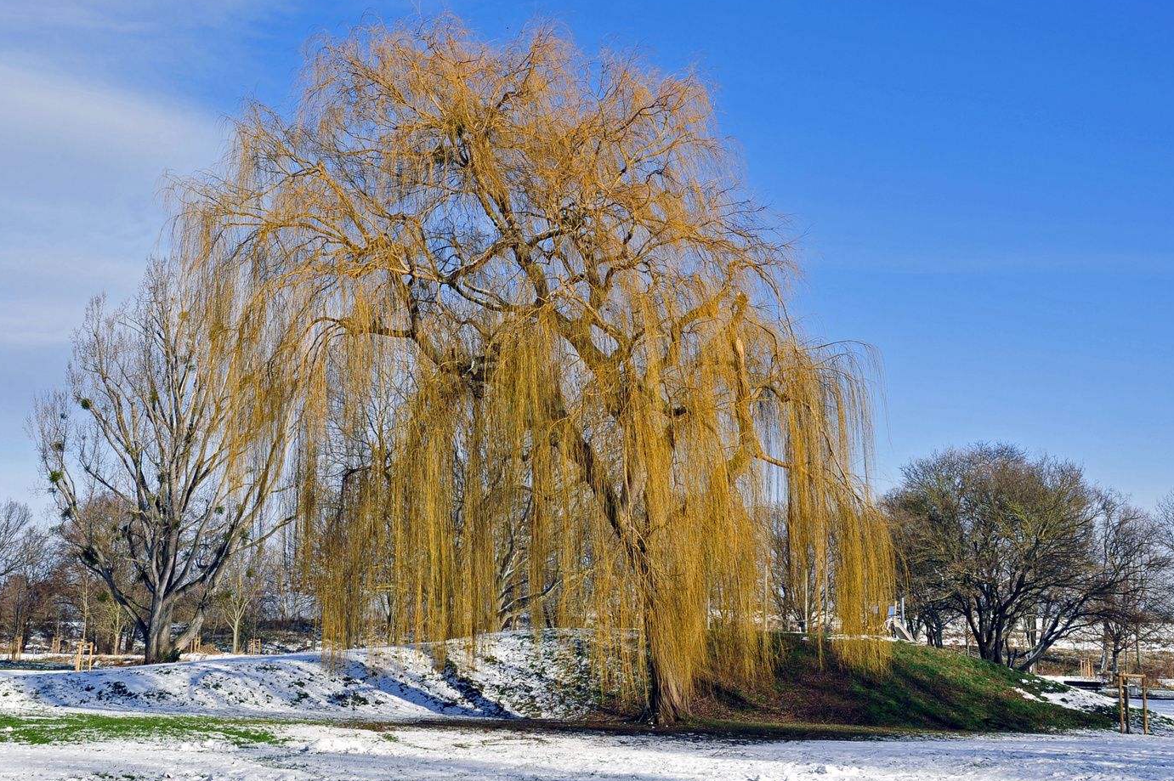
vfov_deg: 28.6
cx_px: 671
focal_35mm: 47
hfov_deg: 41.8
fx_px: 1532
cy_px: 353
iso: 200
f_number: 11
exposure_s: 1/250
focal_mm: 40
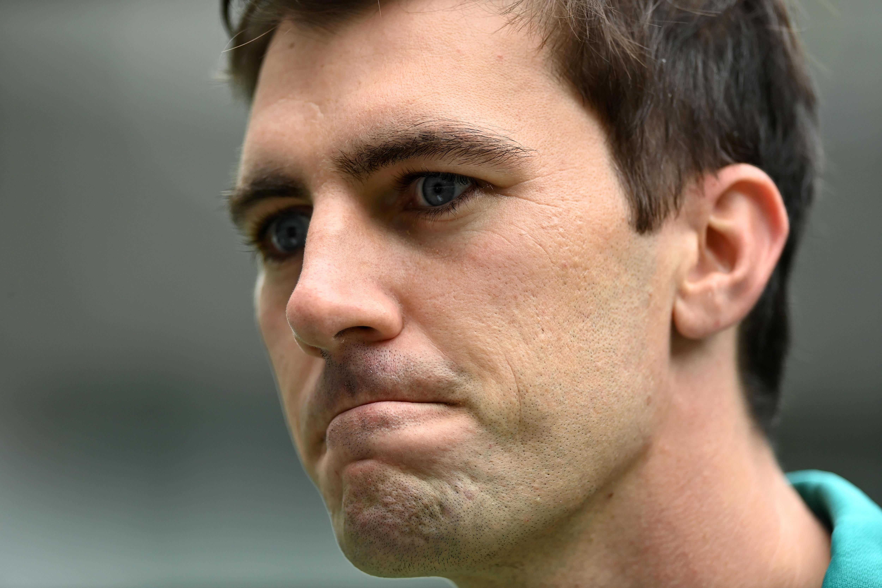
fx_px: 9799
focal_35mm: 400
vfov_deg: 3.4
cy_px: 294
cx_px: 441
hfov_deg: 5.2
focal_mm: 400
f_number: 2.8
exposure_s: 1/1000
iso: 800
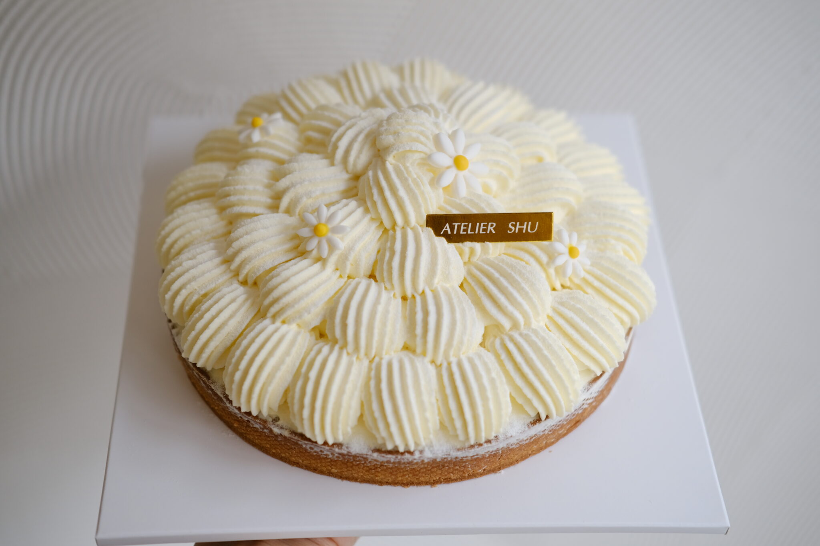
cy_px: 273
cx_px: 410
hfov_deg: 37.5
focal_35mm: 53
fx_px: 1207
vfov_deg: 25.5
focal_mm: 35
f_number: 2
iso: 320
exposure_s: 1/500
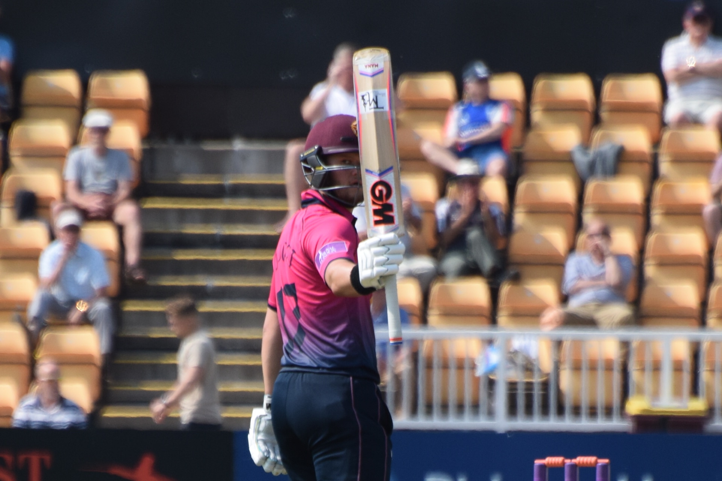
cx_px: 361
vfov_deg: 3.1
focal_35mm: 450
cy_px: 240
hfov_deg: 4.6
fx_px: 9024
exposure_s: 1/1600
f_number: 5.6
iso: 400
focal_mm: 300
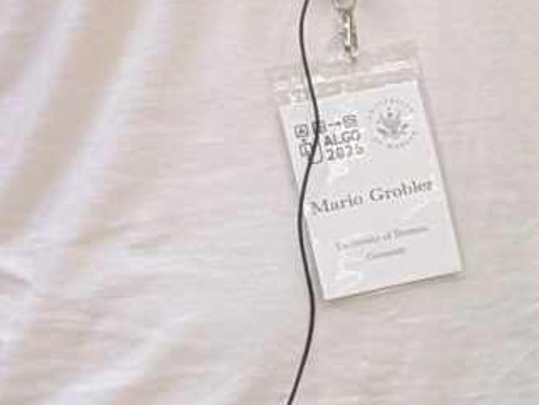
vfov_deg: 7.7
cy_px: -17
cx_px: 1496
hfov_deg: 8.9
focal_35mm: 191
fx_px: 2976
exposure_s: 1/70.3
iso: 407
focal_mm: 6.9
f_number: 1.68
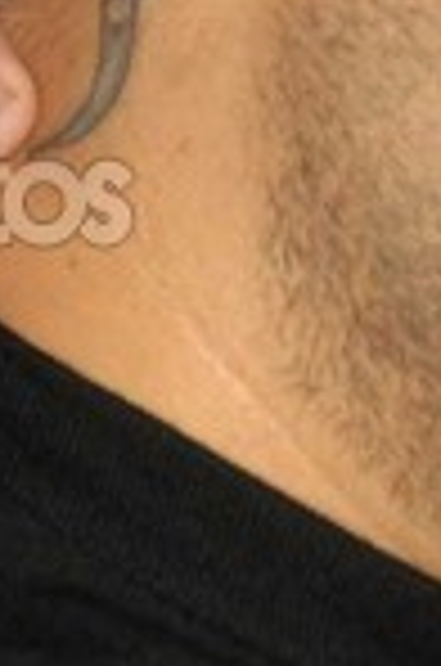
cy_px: 200
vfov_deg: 2.9
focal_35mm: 706
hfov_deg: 1.9
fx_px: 13033
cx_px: 1332
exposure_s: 1/180
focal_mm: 68
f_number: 7.1
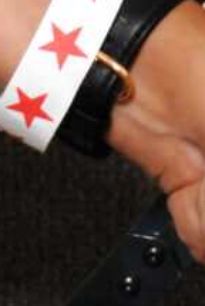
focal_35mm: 715
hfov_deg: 1.9
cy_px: 582
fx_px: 6087
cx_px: -4
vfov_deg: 2.9
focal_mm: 70
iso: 400
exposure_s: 1/100
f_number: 13
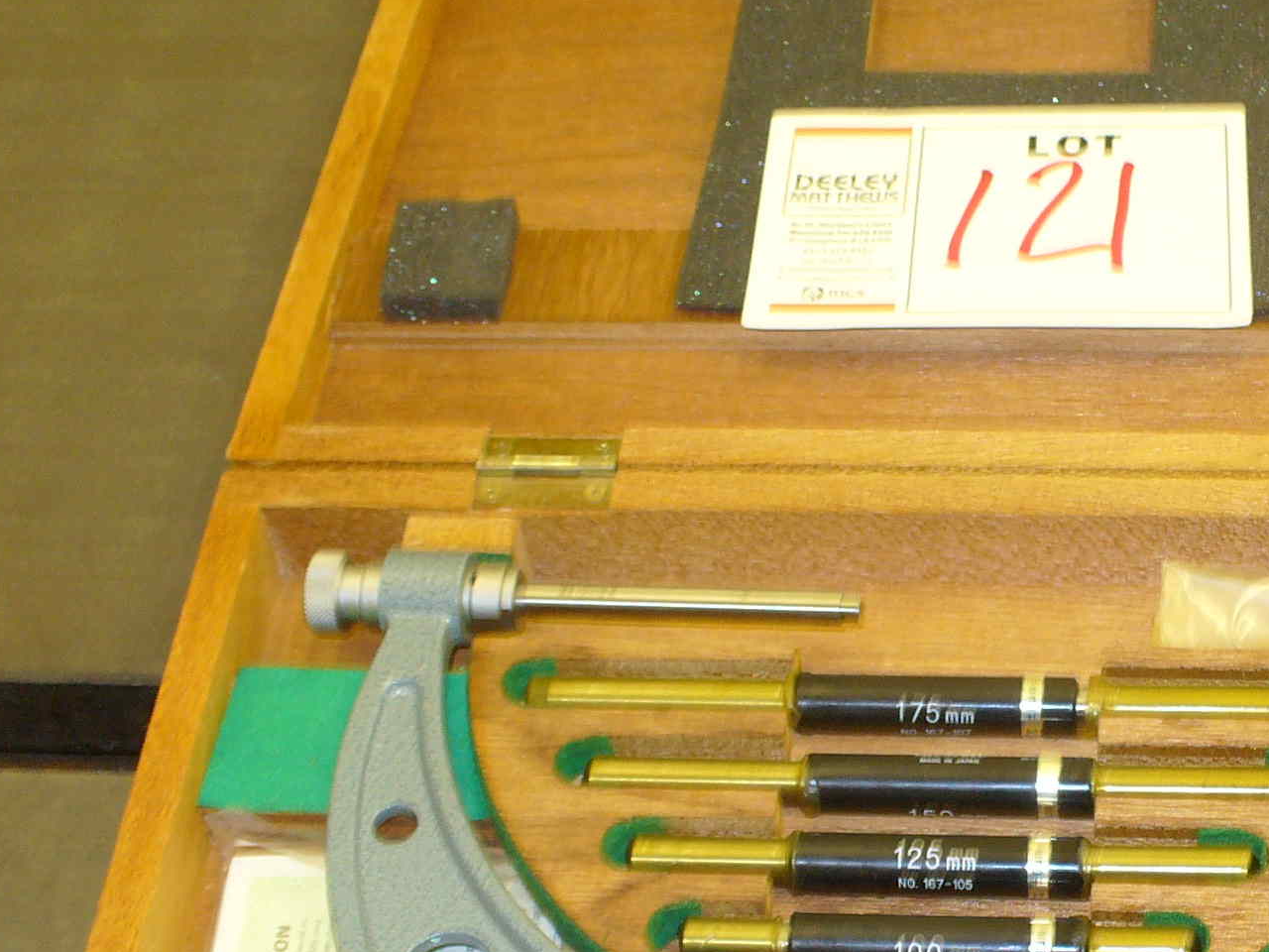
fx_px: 2713
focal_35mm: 74
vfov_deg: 19.8
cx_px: 1130
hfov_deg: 25.5
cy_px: 615
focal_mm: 6.1
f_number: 2.8
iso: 100
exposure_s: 1/8
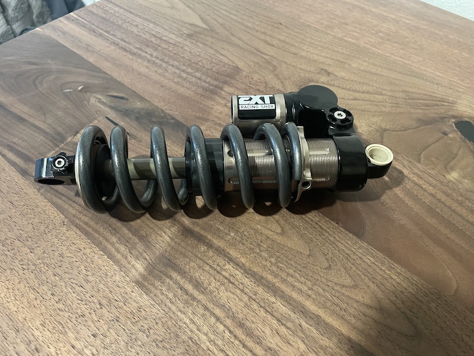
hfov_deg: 67.3
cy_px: 178
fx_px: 356
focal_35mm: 26
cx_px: 237
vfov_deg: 53.1
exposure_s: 1/40
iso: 500
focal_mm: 4.2
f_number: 1.6
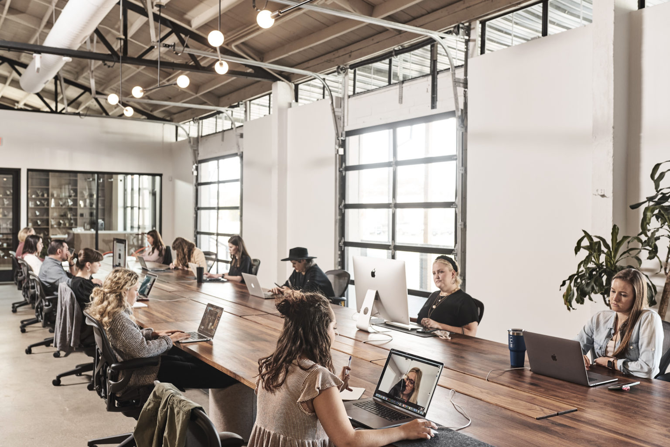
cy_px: 224
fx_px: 652
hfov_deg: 54.4
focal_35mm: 35
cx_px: 335
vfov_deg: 37.9
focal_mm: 35
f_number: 4
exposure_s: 1/100
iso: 400
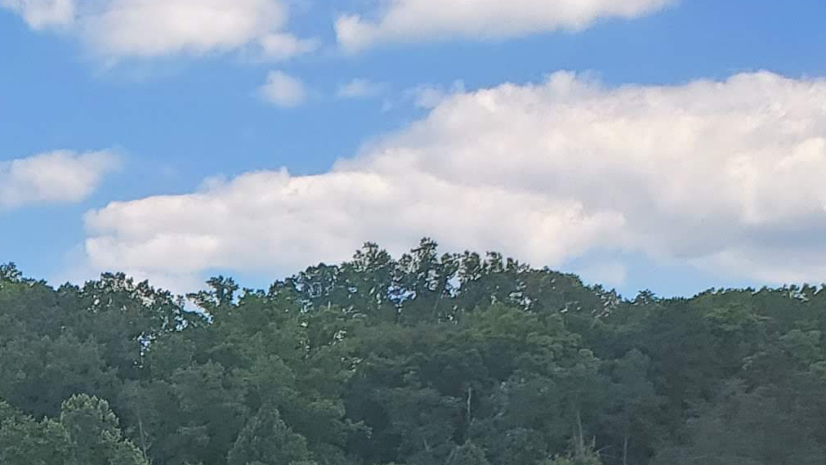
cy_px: 874
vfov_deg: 10.1
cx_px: -437
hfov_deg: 17.0
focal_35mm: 113
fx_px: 2475
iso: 50
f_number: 2.4
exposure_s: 1/957
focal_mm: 4.3
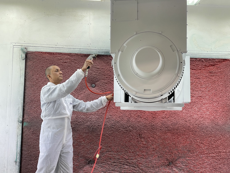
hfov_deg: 30.3
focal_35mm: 64
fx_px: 425
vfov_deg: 22.9
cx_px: 115
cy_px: 86
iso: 64
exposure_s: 1/100
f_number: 2.2
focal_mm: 7.5
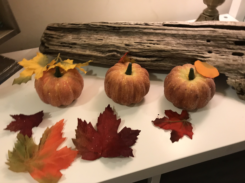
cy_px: 92
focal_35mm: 28
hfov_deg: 63.4
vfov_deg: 49.7
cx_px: 122
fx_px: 198
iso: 50
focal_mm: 3.99
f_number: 1.8
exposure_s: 1/15
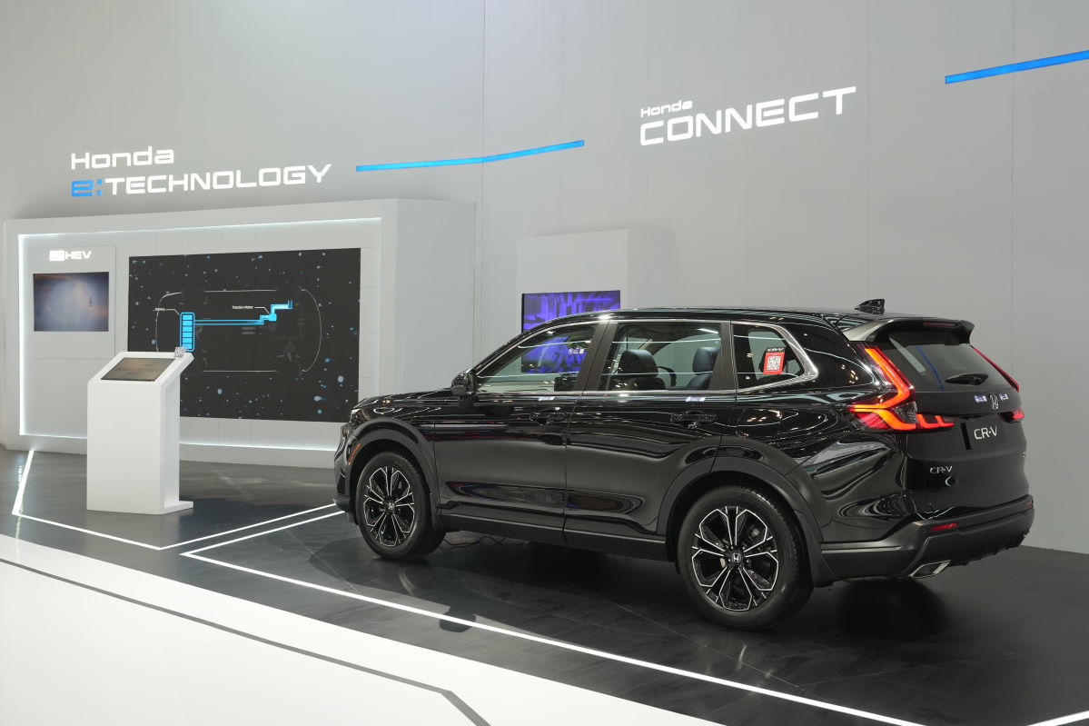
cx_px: 544
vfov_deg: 40.0
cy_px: 363
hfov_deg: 57.2
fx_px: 998
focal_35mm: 33
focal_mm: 33
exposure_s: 1/125
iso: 800
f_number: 4
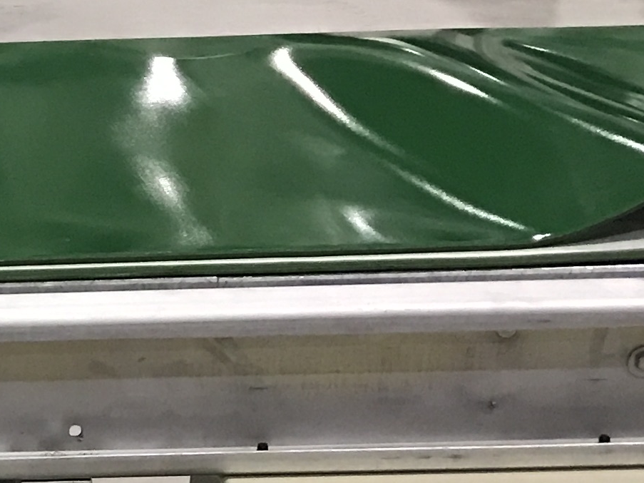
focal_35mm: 125
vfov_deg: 11.6
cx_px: -304
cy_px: 553
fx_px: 2325
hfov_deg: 14.7
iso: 100
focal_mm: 3.99
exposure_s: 1/17
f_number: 1.8
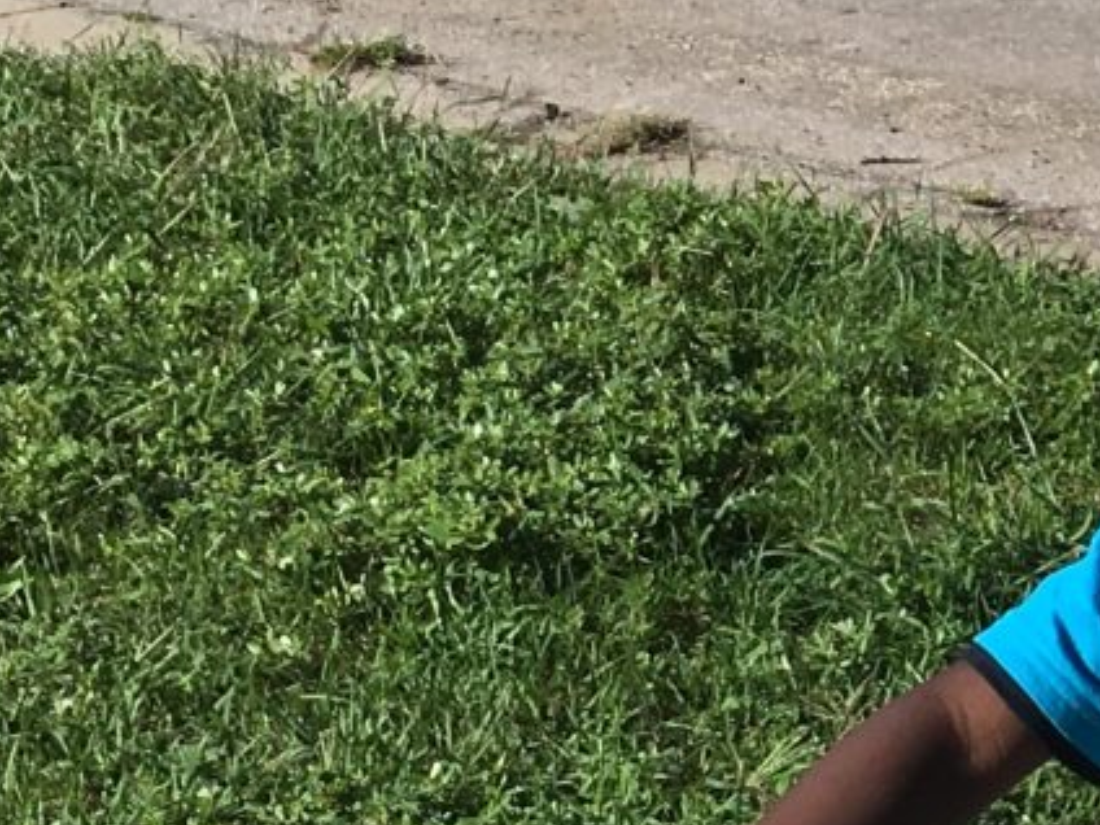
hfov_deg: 12.5
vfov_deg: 10.5
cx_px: 2130
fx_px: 4449
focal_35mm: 140
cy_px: 760
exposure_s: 1/2137
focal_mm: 4.15
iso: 25
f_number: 2.2
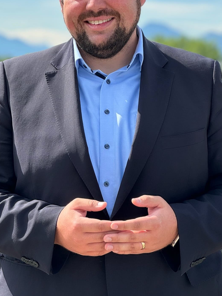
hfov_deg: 13.1
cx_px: 110
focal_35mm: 113
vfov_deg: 17.4
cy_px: 105
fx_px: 966
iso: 25
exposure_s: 1/485
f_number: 2.8
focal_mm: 9
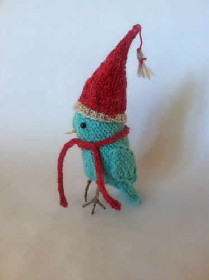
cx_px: 104
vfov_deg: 52.7
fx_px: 283
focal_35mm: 35
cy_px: 140
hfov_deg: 40.6
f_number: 2.8
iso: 125
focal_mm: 3.85
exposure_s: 1/15
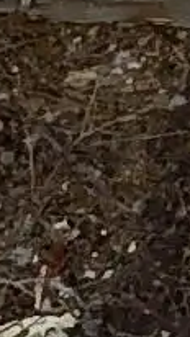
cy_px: -247
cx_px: 830
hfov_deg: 5.1
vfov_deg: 10.1
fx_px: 1817
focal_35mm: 203
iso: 125
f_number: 4.1
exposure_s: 1/800
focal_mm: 4.3
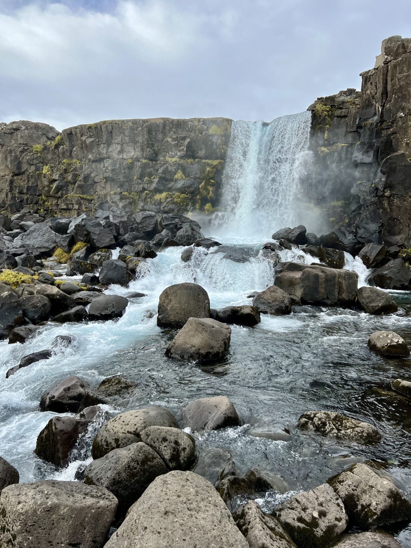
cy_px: 274
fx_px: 412
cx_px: 206
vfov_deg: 67.3
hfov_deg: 53.1
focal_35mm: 26
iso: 50
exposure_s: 1/2083
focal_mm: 5.7
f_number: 1.5
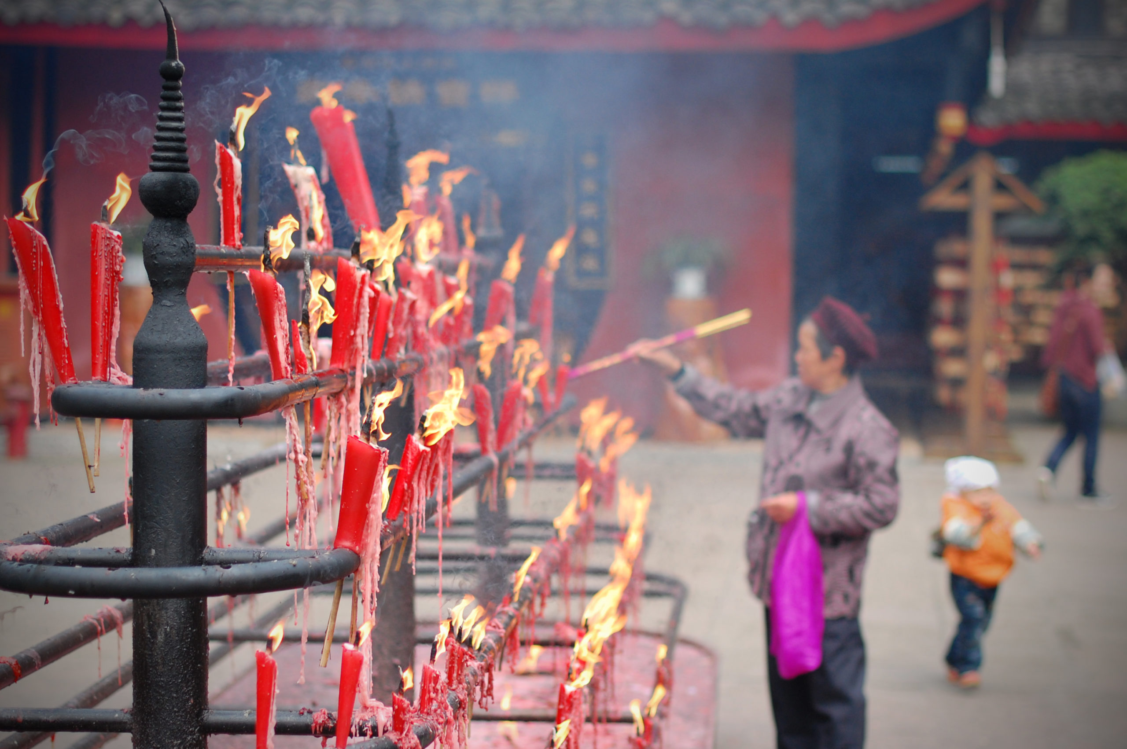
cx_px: 564
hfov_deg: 27.0
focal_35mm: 75
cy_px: 374
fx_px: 2346
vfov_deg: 18.1
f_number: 2
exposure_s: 1/4000
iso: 400
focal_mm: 50
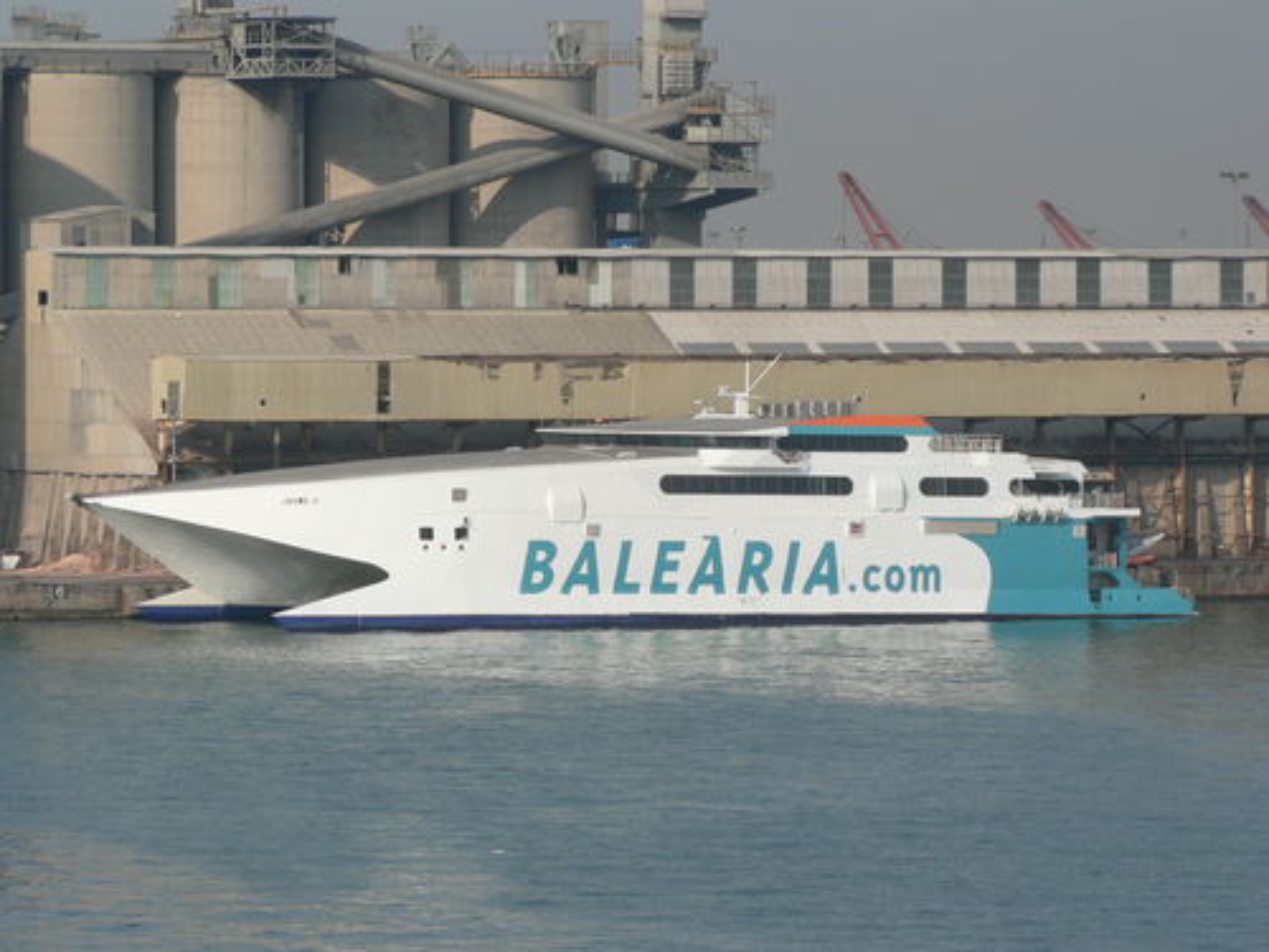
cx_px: 634
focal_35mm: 256
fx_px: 9385
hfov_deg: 7.7
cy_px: 476
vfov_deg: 5.8
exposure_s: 1/800
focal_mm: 42.6
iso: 100
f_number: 5.6
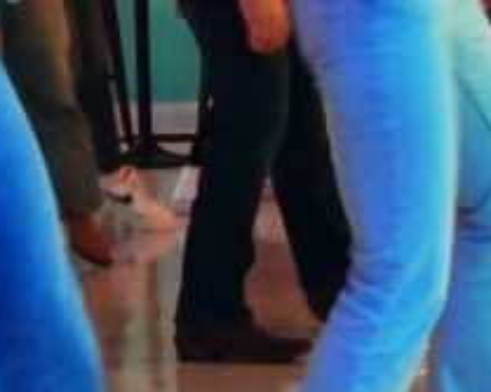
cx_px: -308
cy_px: 15
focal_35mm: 277
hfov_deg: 6.9
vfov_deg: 5.6
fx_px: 4023
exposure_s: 1/30
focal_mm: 42
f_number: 5
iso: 12800
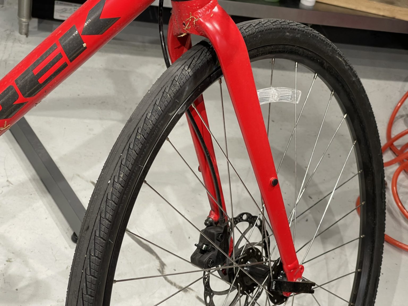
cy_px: 153
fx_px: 754
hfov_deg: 30.3
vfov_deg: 22.9
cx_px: 204
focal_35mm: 64
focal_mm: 7.5
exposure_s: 1/50
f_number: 2.2
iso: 160
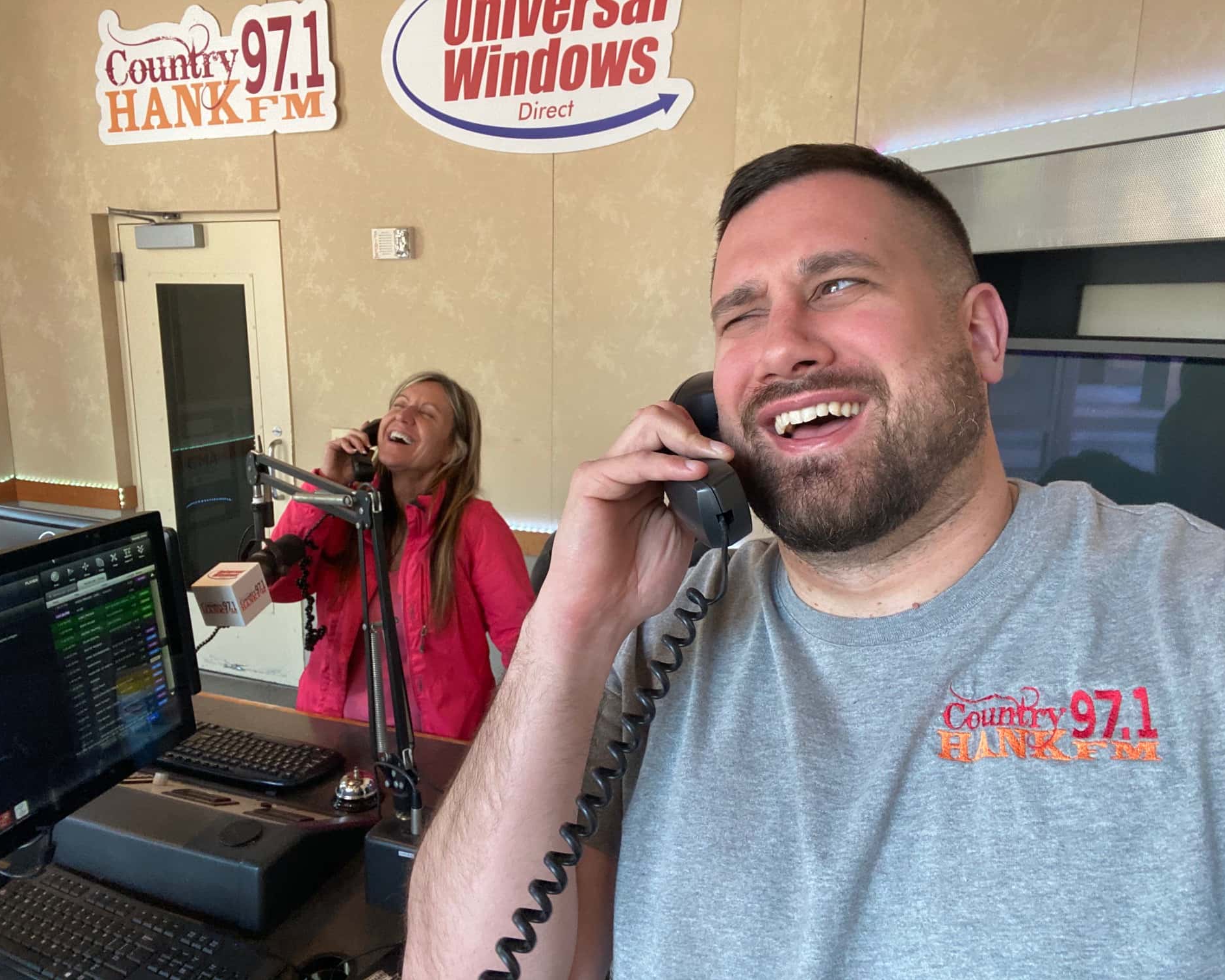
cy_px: 490
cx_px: 588
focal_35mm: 24
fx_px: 870
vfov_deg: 58.8
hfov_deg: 70.3
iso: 250
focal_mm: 2.71
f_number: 2.2
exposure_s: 1/60
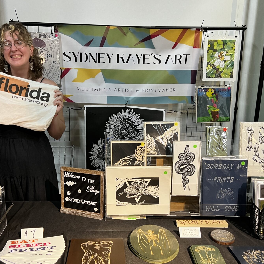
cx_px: 117
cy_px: 147
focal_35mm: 35
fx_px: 302
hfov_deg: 47.1
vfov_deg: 47.1
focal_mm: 5.7
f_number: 1.5
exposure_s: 1/60
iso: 320
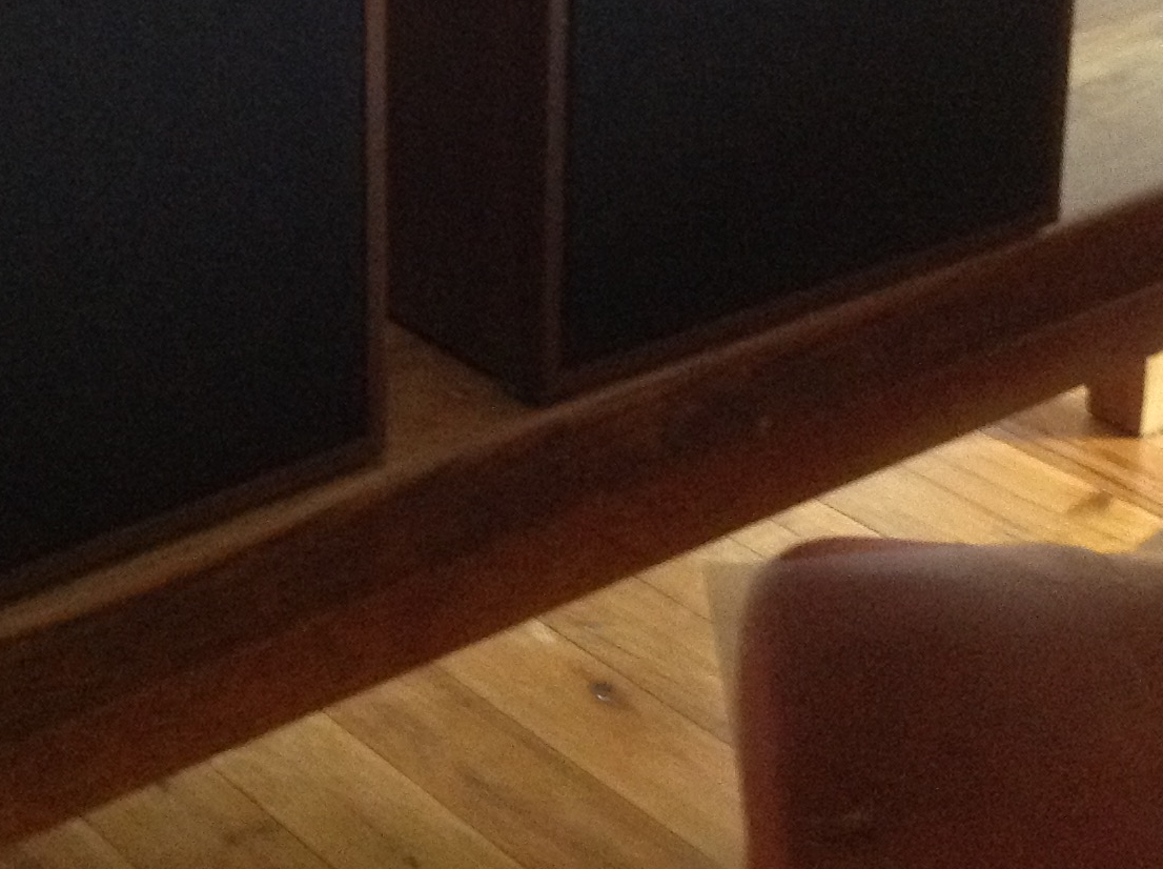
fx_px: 2751
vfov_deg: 17.2
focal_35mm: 82
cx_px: 329
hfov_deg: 23.7
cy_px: -141
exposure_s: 1/15
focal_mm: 4.28
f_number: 2.4
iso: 400
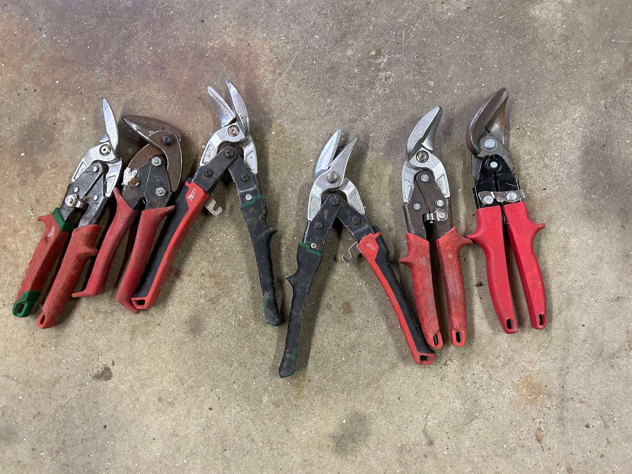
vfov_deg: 53.1
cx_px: 316
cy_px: 237
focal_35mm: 26
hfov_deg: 67.3
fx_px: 475
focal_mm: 5.7
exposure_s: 1/60
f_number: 1.5
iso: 250
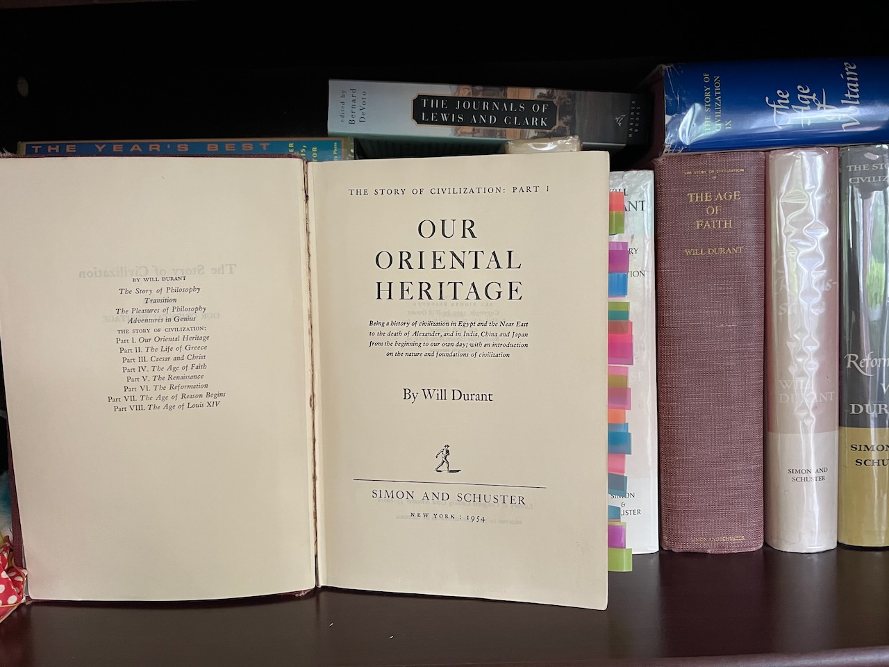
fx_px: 668
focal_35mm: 26
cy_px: 334
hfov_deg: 67.3
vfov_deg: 53.1
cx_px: 444
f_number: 1.6
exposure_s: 1/60
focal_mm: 5.1
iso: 400
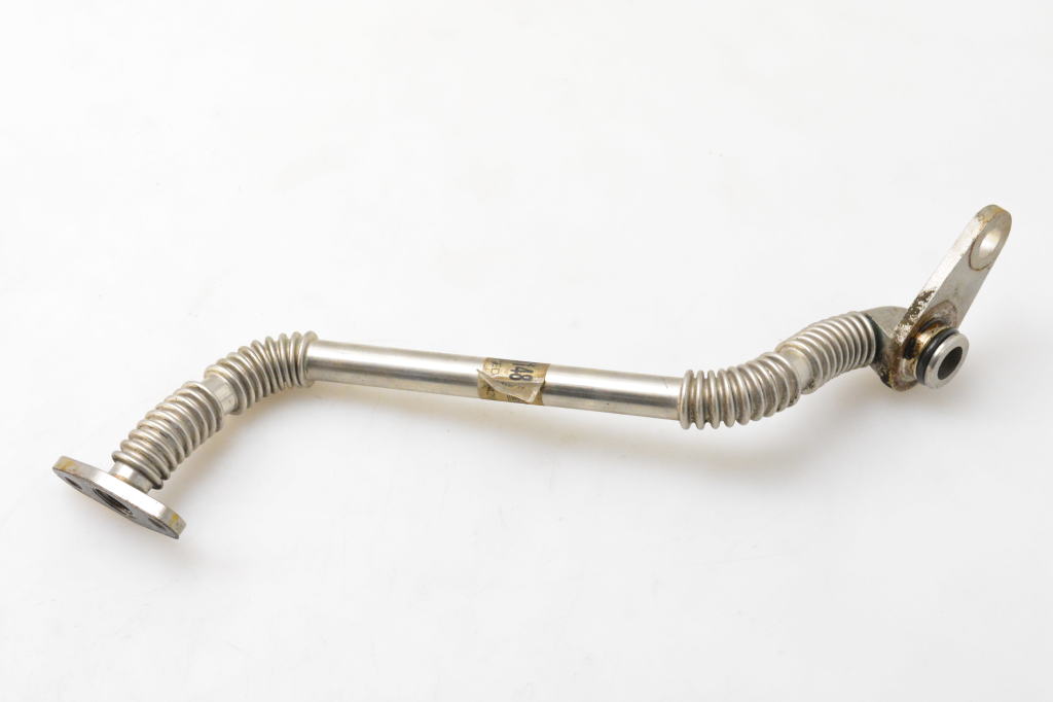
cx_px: 526
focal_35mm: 66
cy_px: 351
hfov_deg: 30.5
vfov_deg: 20.6
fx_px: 1930
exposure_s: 1/320
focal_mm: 44
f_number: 9
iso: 6400
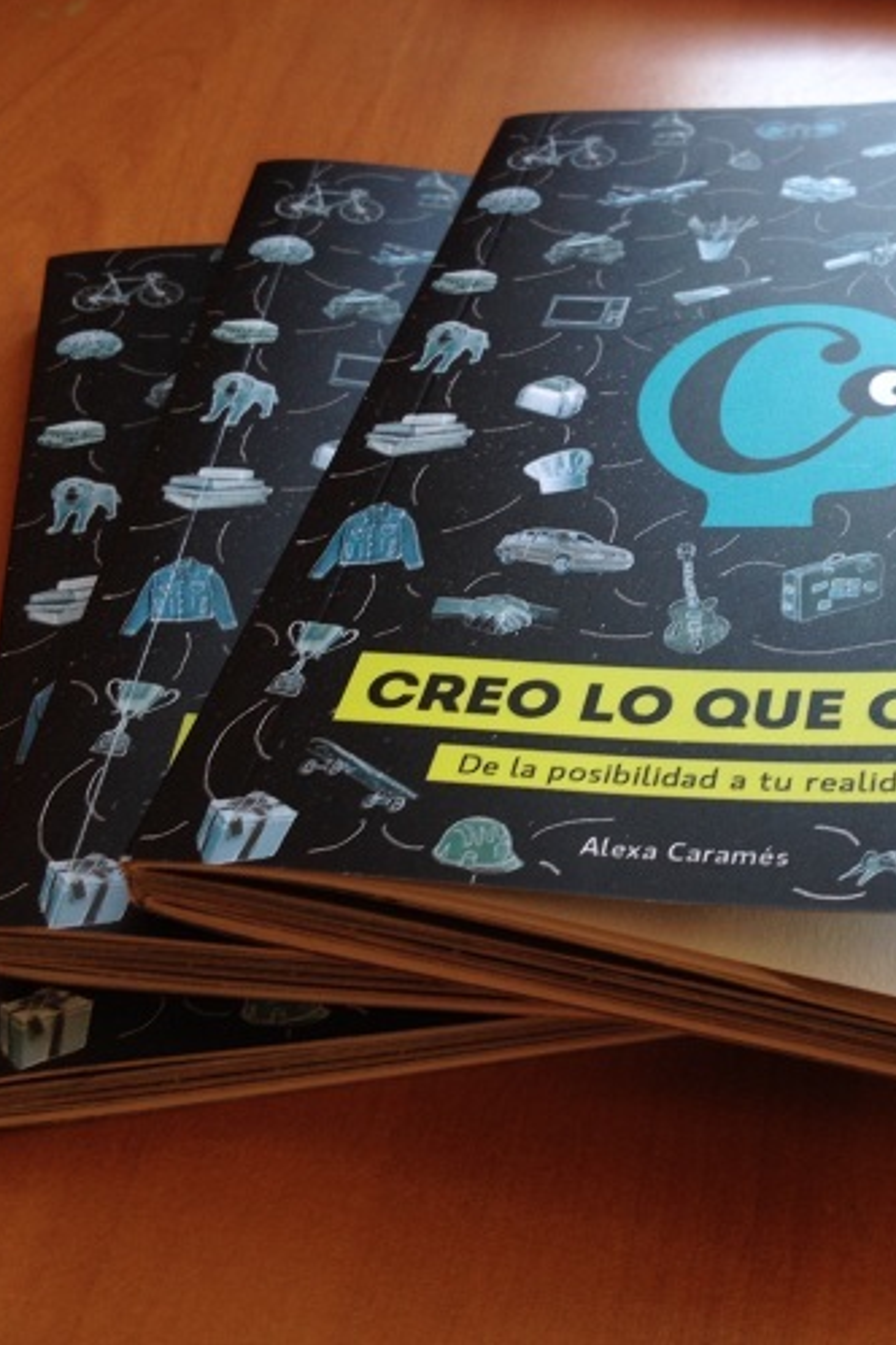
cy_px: 670
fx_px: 1829
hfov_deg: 27.2
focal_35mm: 49
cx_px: 653
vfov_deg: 40.3
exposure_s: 1/24
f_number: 2.4
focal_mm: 4.28
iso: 50
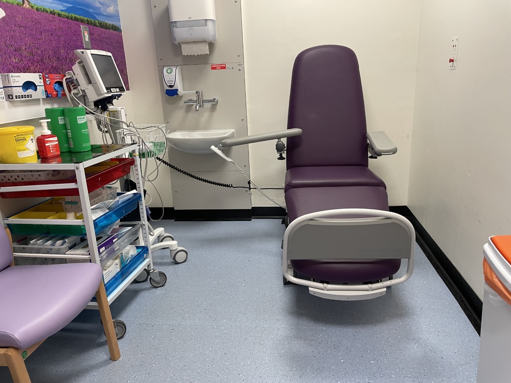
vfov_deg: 53.1
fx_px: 384
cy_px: 192
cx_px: 256
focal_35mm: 26
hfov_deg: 67.3
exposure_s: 1/50
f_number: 1.6
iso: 64
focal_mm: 4.2
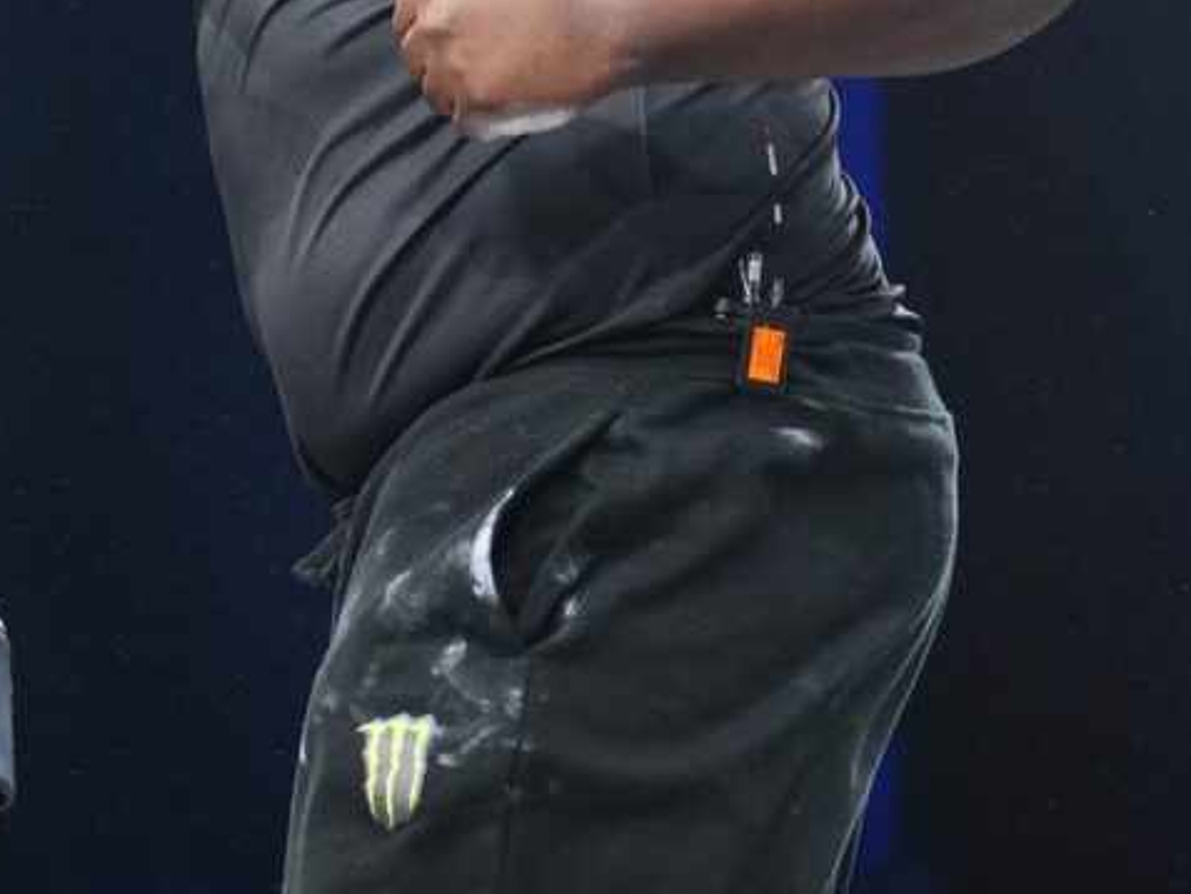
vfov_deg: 5.5
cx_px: -514
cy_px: -35
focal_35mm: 269
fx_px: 9258
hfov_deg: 7.3
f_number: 2.8
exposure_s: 1/2500
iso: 2000
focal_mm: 89
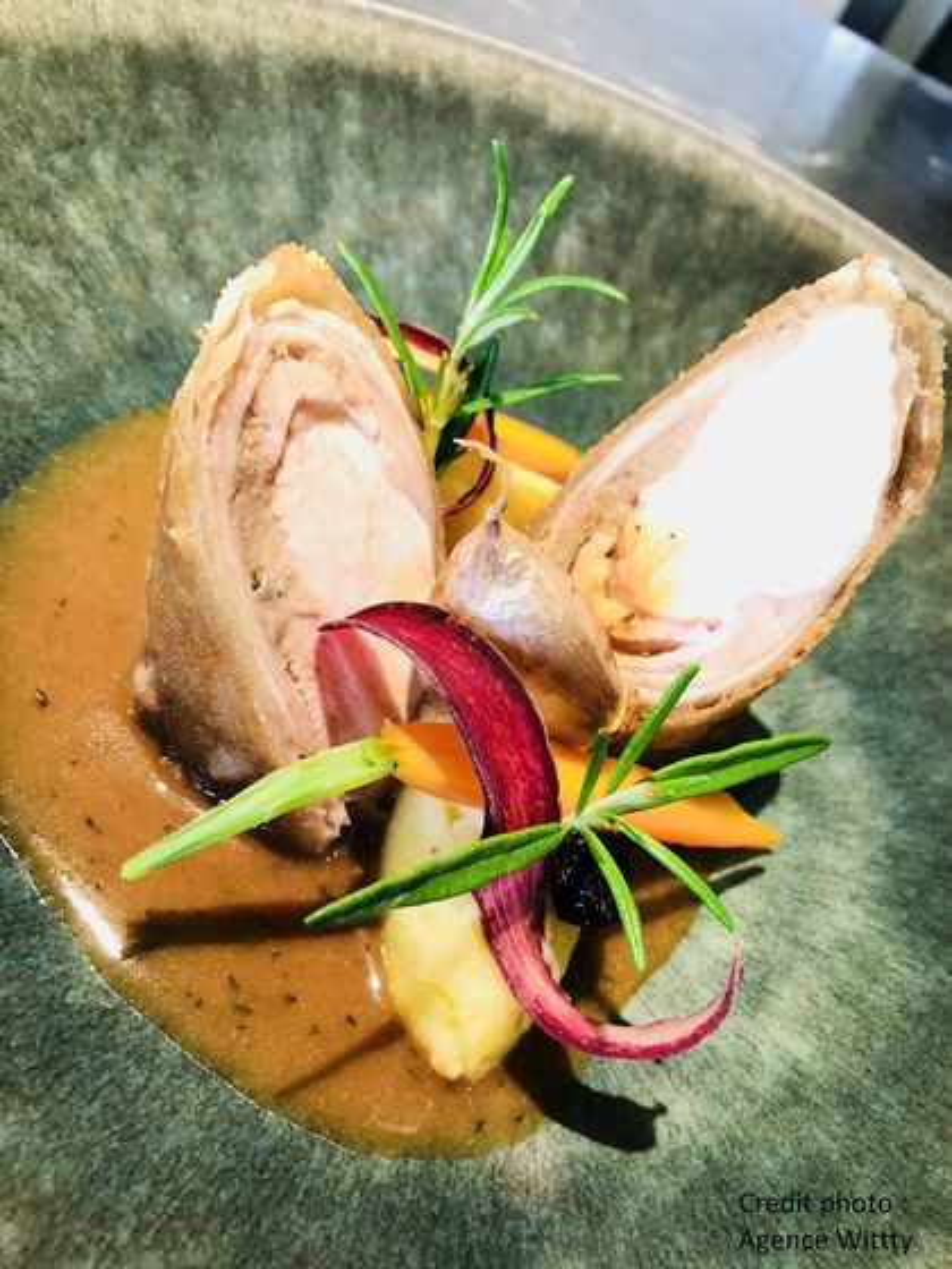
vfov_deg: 61.7
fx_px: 1063
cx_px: 476
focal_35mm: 29
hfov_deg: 48.2
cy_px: 634
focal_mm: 3.99
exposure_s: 1/17
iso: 100
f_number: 1.8
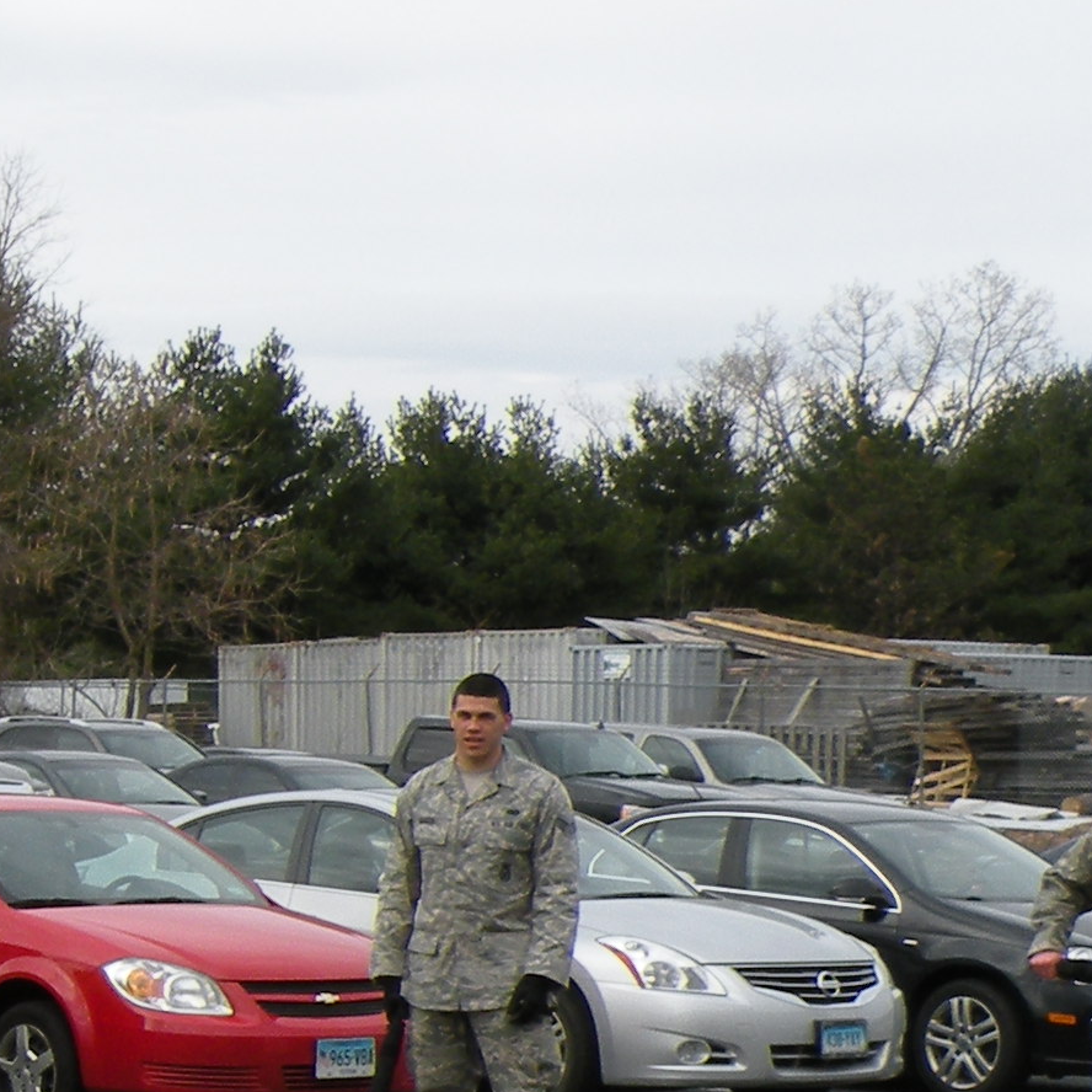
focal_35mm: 98
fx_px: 3498
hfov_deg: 16.5
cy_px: 1069
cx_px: -425
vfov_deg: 17.4
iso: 64
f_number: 5.6
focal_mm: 4.7
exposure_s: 1/184
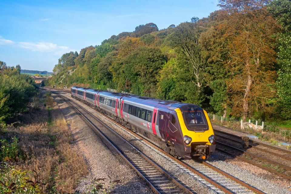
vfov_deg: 27.0
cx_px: 146
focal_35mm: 50
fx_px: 404
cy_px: 97
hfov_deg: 39.6
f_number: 9
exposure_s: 1/1250
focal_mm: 50
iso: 640
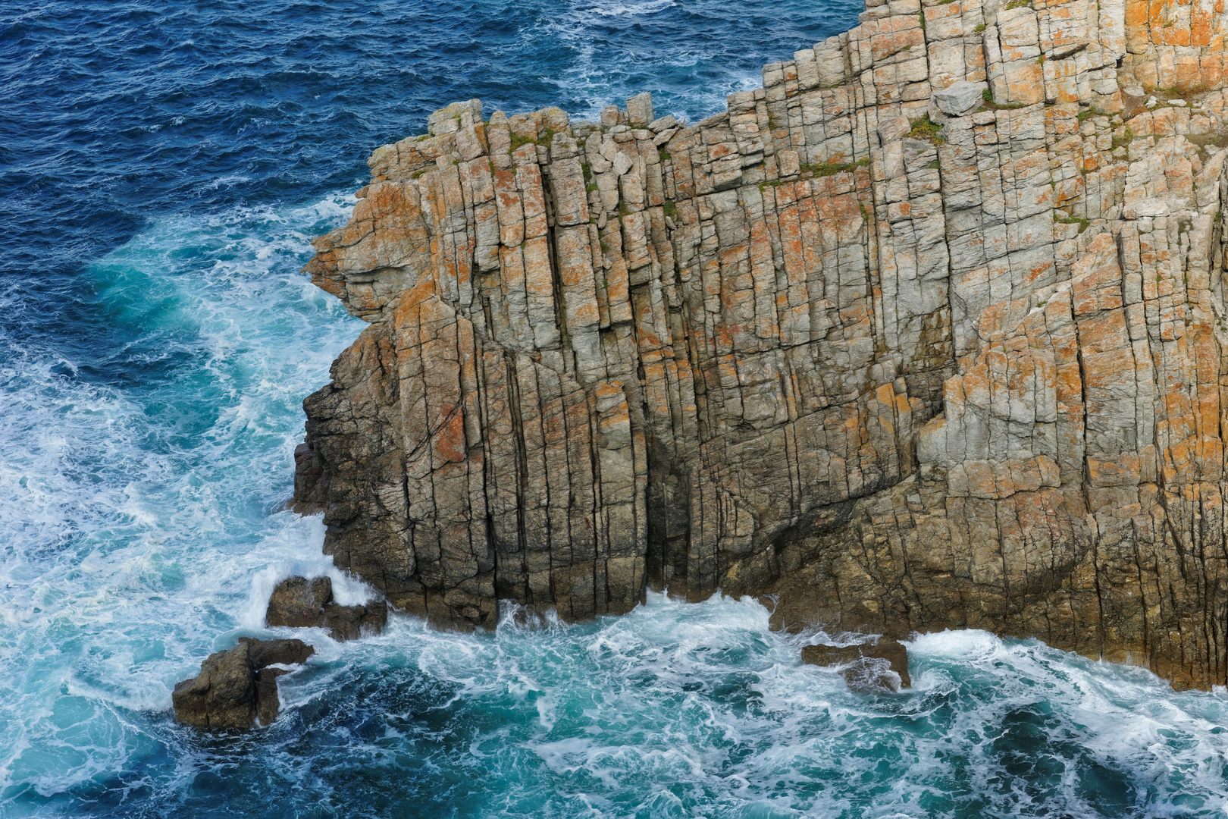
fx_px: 2388
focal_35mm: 70
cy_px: 410
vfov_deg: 19.5
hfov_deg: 28.8
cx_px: 614
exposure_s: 1/50
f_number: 13
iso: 100
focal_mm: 70
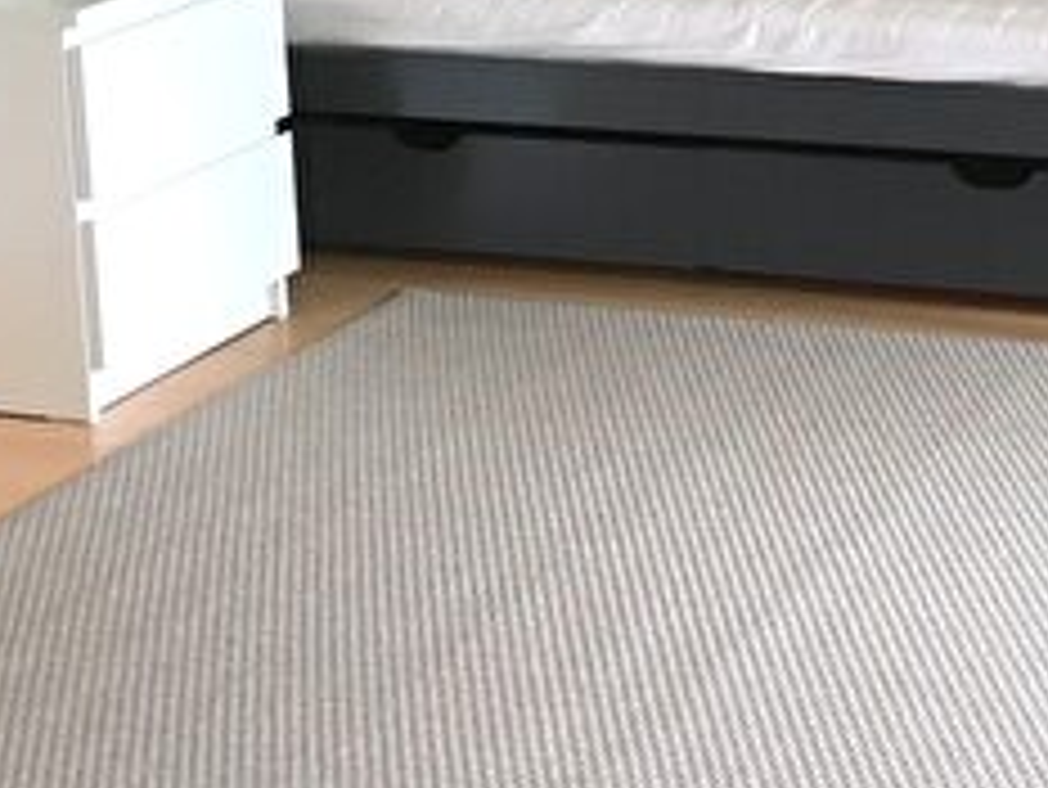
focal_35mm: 87
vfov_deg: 15.9
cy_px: -317
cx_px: 1295
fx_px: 2635
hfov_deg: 20.8
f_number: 2.2
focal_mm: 4.15
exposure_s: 1/33
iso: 80
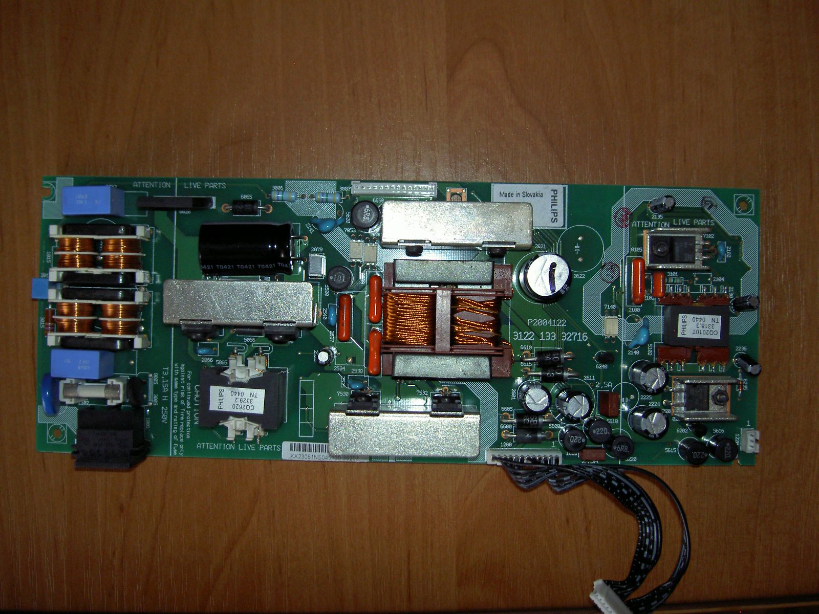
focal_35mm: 39
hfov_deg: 47.9
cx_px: 410
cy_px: 307
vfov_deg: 36.8
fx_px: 923
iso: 100
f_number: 2.8
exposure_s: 1/60
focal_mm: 8
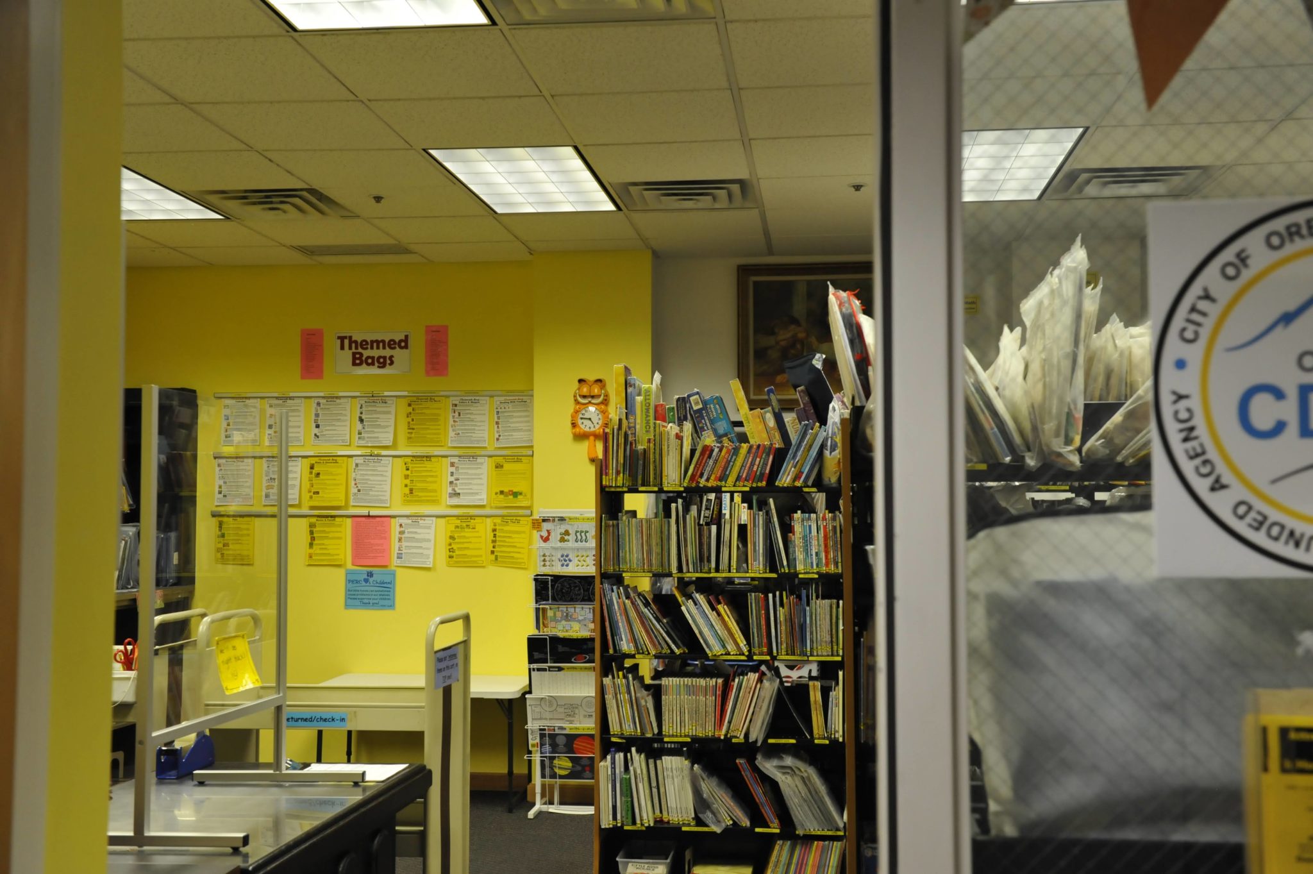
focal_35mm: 38
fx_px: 1385
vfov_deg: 35.0
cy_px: 437
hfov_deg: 50.7
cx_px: 656
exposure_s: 1/125
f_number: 5.6
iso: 2200
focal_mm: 38
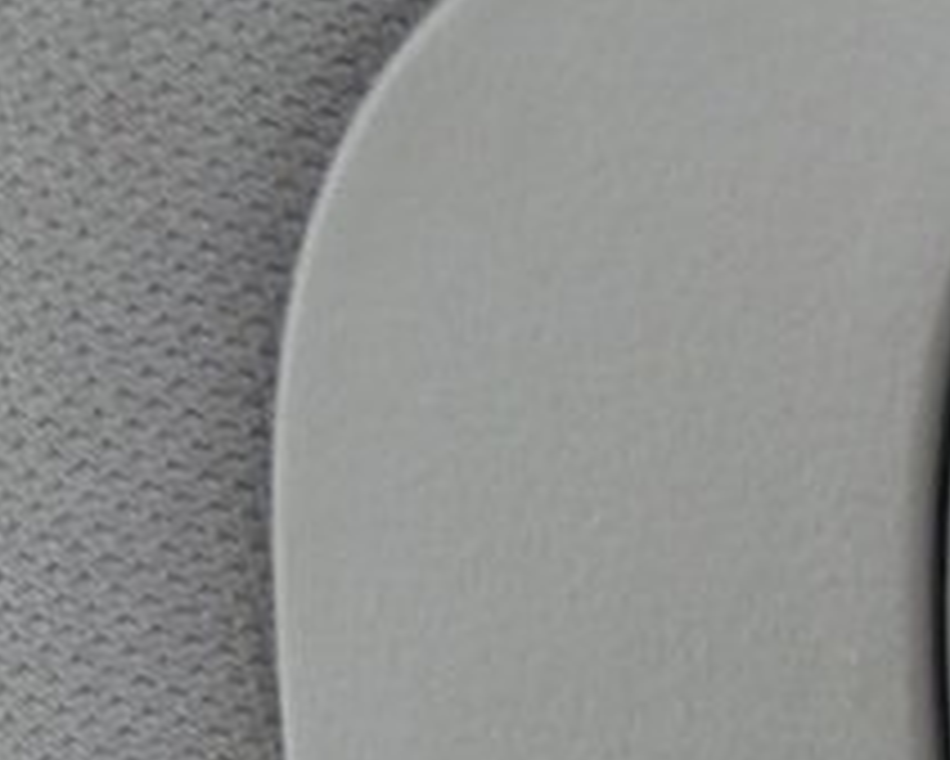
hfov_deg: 8.5
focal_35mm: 208
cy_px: 1169
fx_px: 5851
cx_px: 2220
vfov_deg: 7.3
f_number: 4.2
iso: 3200
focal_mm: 22
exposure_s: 1/8
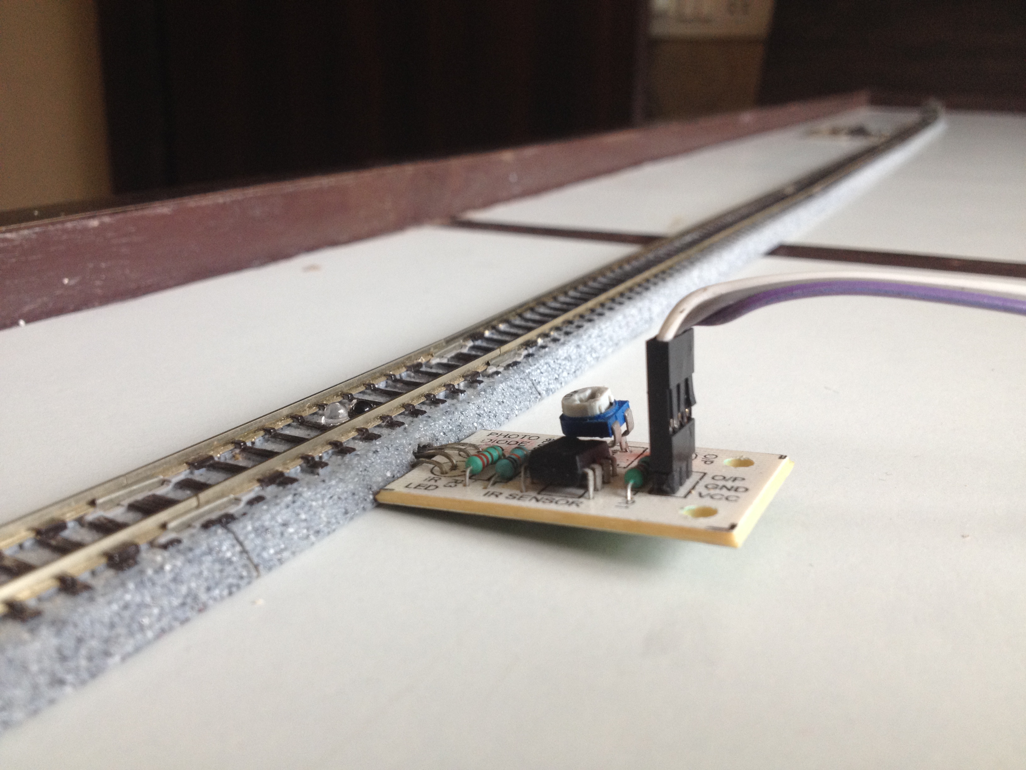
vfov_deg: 40.7
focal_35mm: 35
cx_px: 513
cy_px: 385
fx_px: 1037
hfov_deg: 52.6
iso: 80
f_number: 2.4
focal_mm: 4.28
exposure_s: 1/20
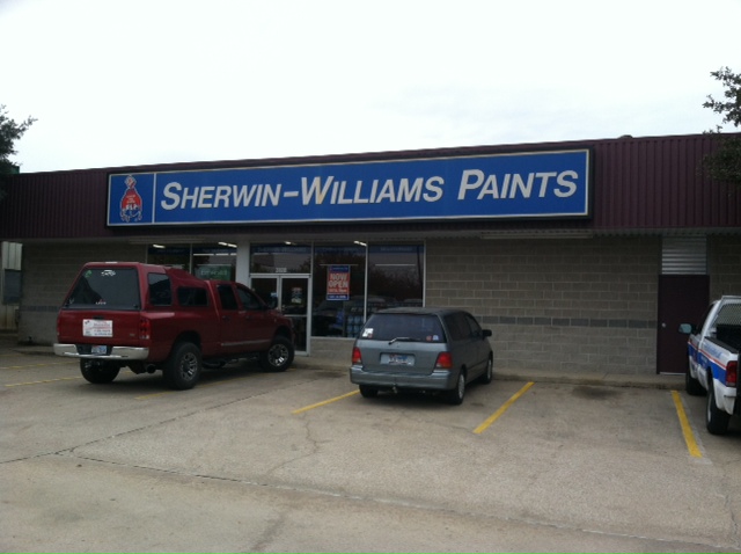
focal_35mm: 35
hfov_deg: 52.7
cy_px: 277
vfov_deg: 40.6
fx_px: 748
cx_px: 370
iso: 80
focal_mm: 3.85
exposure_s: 1/577
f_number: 2.8
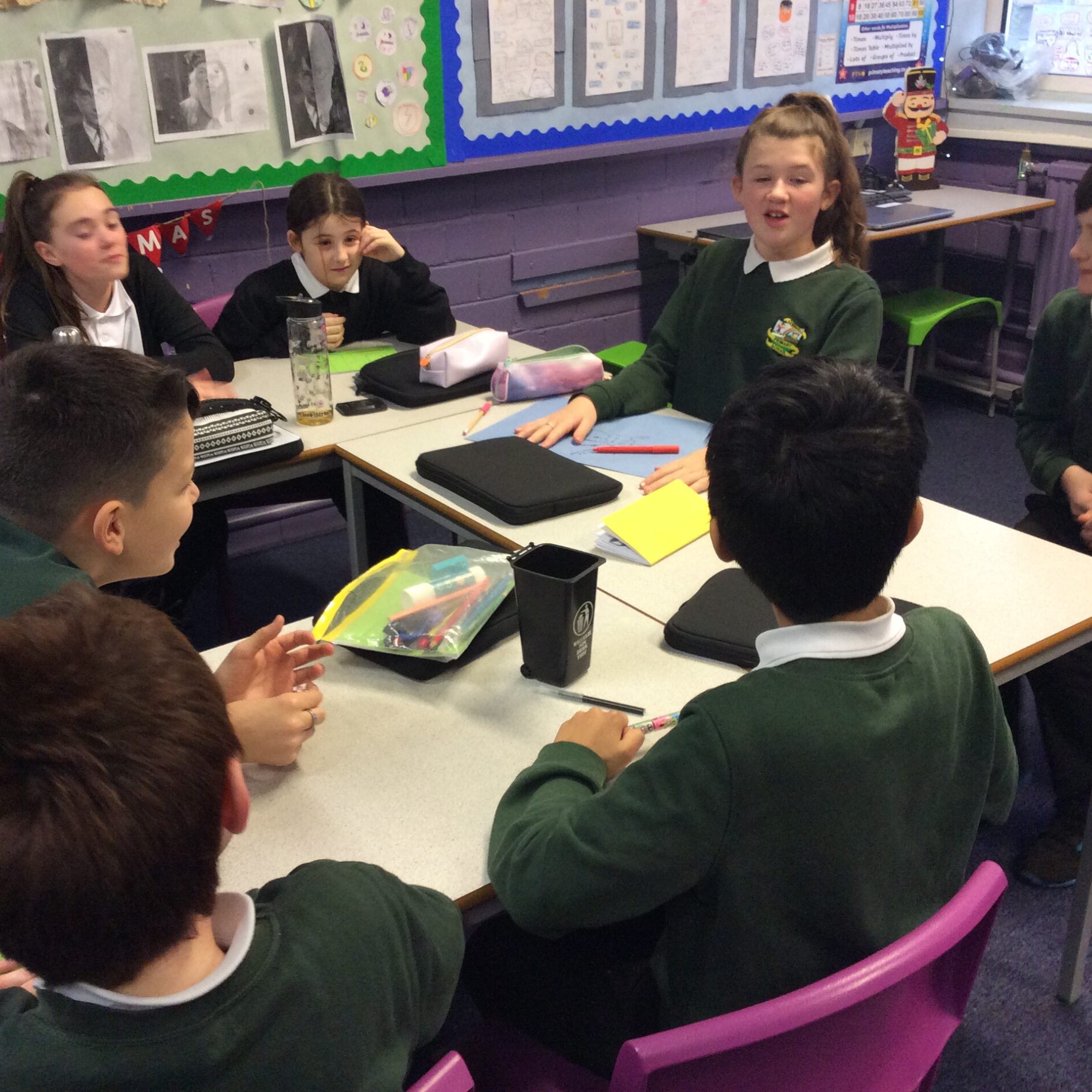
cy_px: 544
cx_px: 516
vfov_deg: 43.9
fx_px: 1356
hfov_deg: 43.8
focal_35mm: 38
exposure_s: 1/25
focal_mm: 3.3
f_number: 2.4
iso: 100
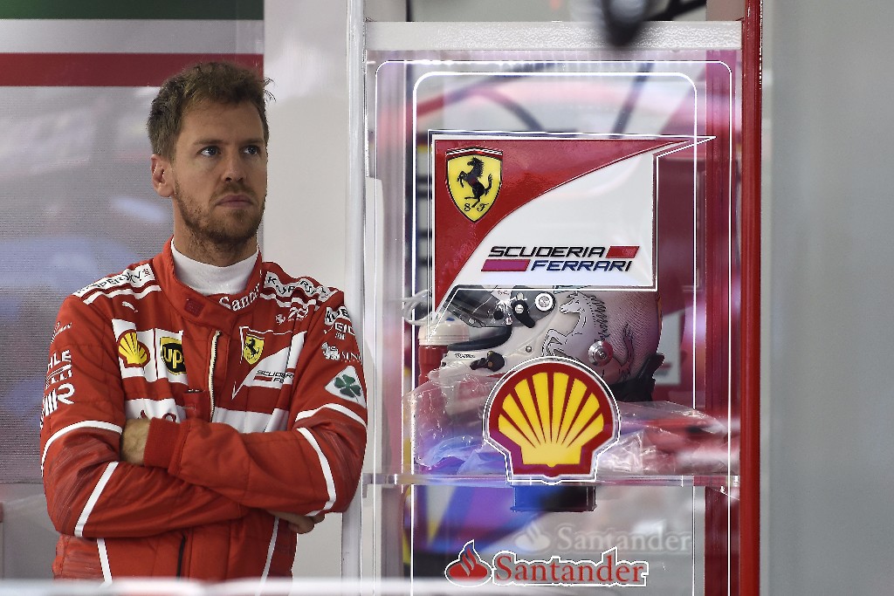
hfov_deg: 7.4
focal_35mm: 280
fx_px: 6954
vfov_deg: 4.9
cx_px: 447
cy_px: 298
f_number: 4
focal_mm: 280
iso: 2000
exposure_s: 1/200
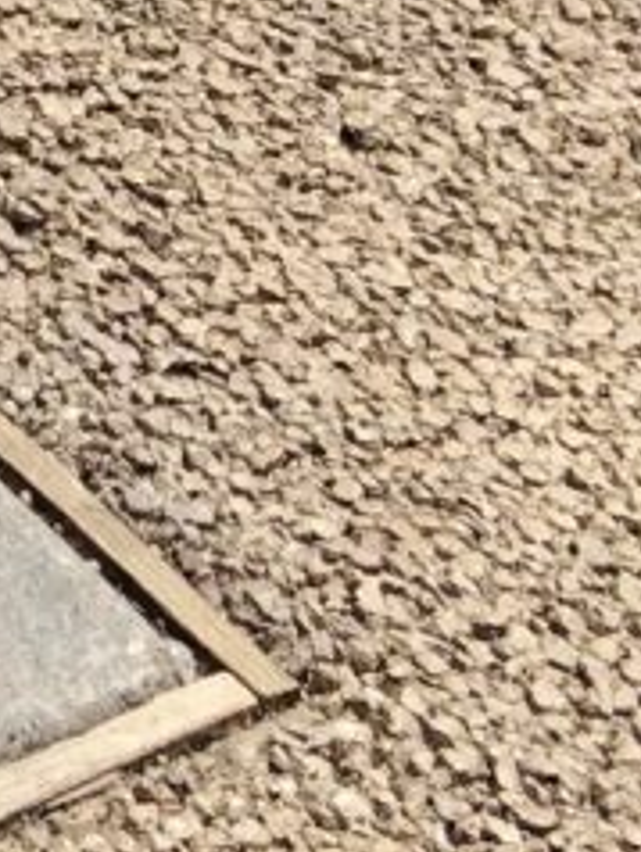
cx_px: -1479
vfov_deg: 9.2
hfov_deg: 6.9
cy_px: -1317
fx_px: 4633
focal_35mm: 188
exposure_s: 1/656
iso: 20
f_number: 1.8
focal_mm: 3.99
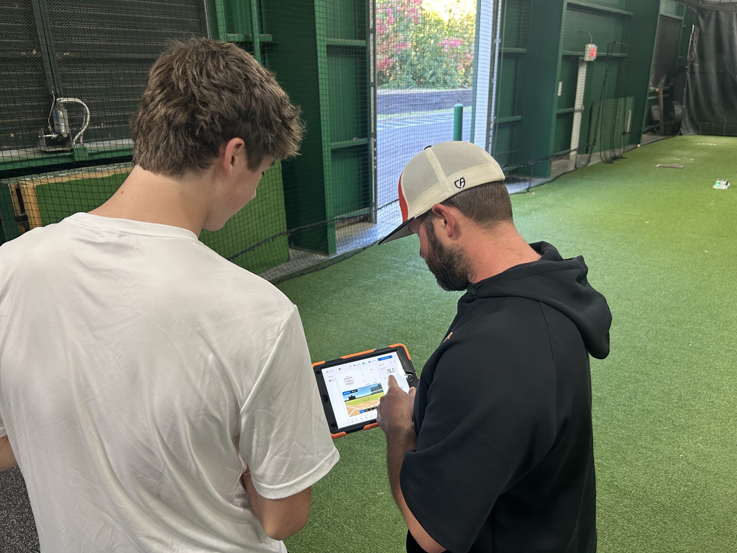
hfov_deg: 67.3
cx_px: 368
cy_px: 276
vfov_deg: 53.1
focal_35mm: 26
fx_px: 554
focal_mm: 5.7
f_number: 1.5
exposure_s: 1/78
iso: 125
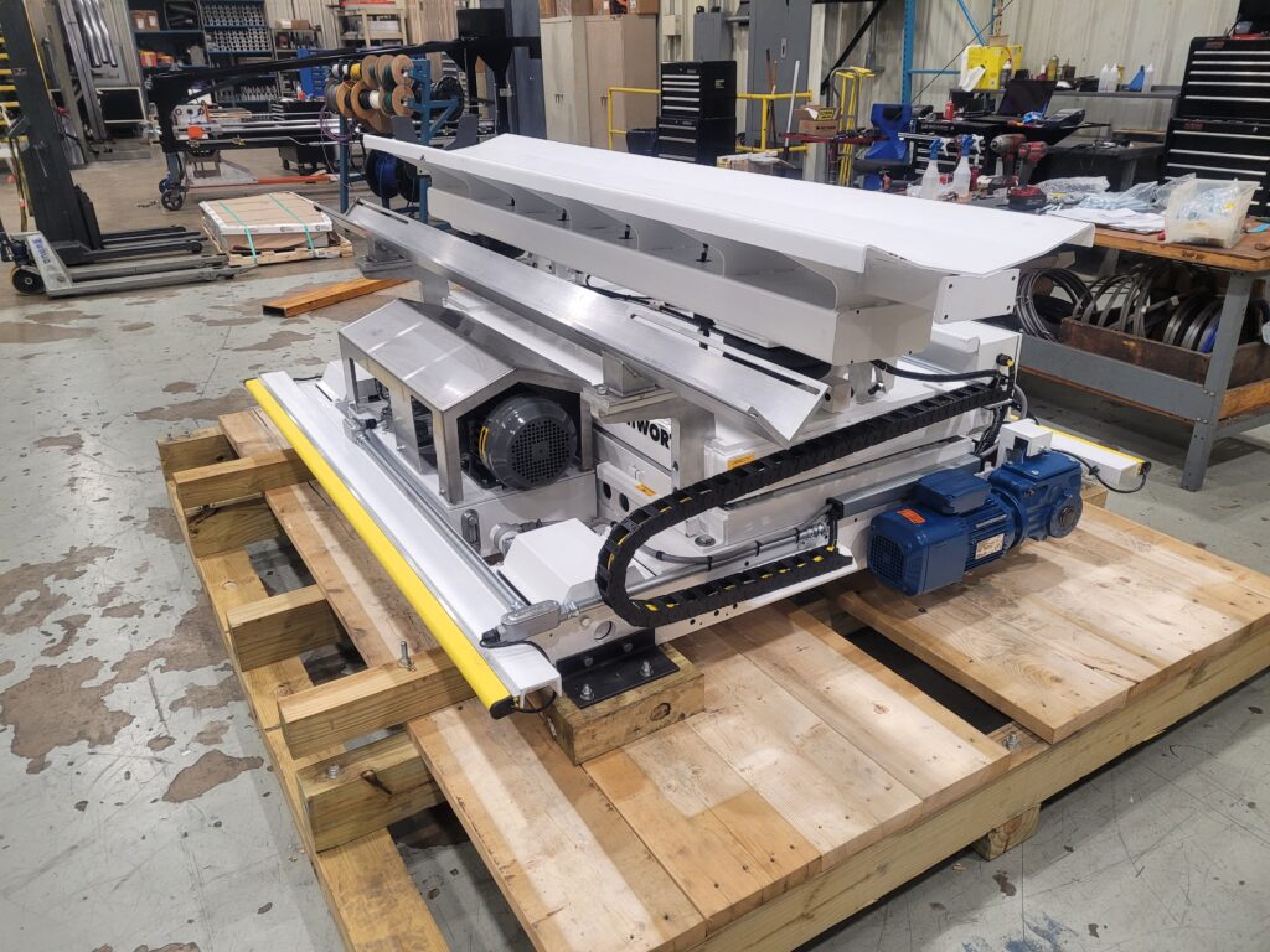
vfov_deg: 53.1
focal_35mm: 26
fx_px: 954
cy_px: 476
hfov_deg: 67.3
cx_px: 635
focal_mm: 5.4
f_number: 1.8
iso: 200
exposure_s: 1/120
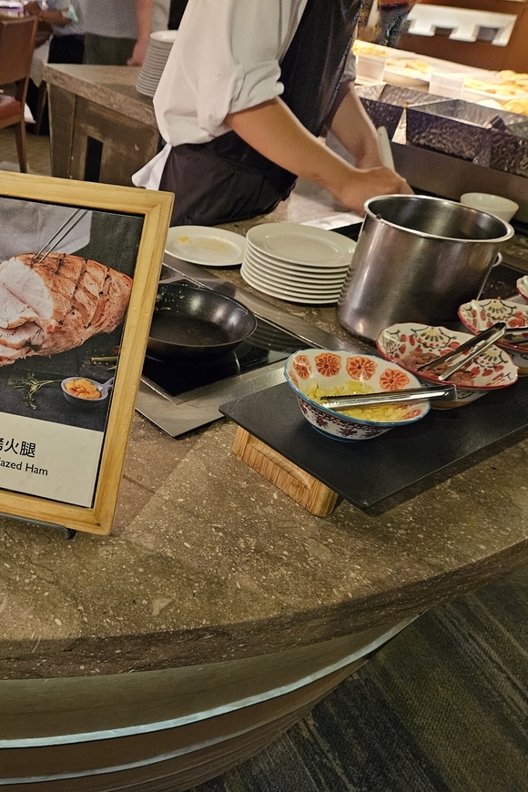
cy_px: 407
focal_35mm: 33
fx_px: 726
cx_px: 32
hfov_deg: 36.9
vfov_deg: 57.2
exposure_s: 1/120
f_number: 1.8
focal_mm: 5.4
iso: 640
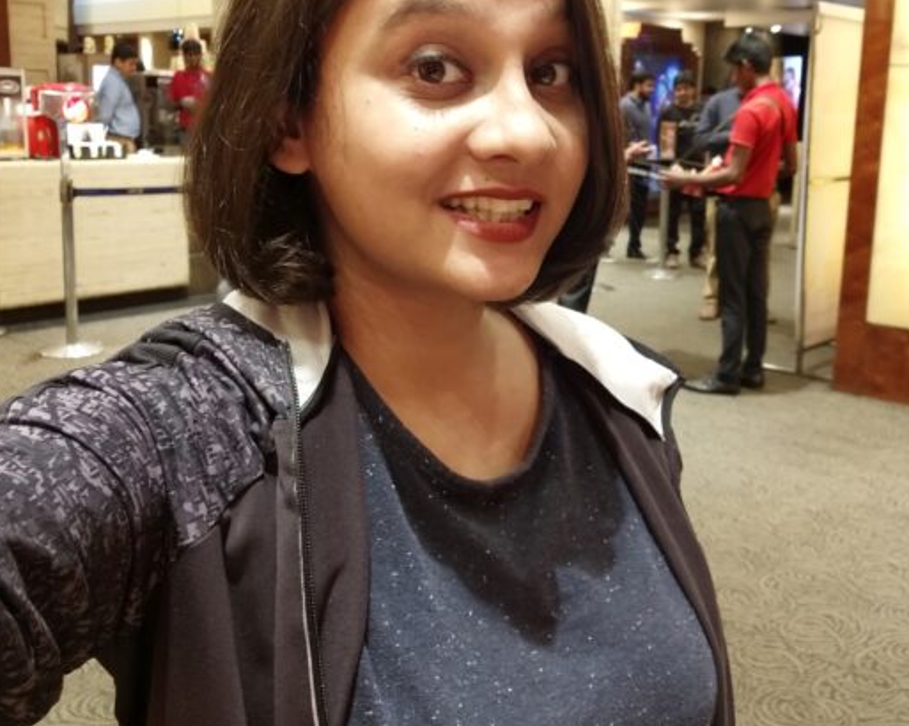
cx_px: 471
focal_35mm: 37
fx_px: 995
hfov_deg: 49.1
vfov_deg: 39.9
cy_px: 274
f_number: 1.9
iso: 200
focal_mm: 3.6
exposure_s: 1/40
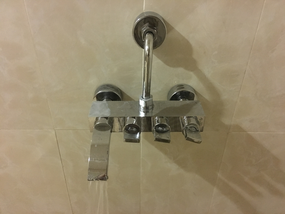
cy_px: 107
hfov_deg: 61.7
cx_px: 142
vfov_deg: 48.2
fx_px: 239
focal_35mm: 29
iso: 200
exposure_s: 1/4
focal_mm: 4.15
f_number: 2.2
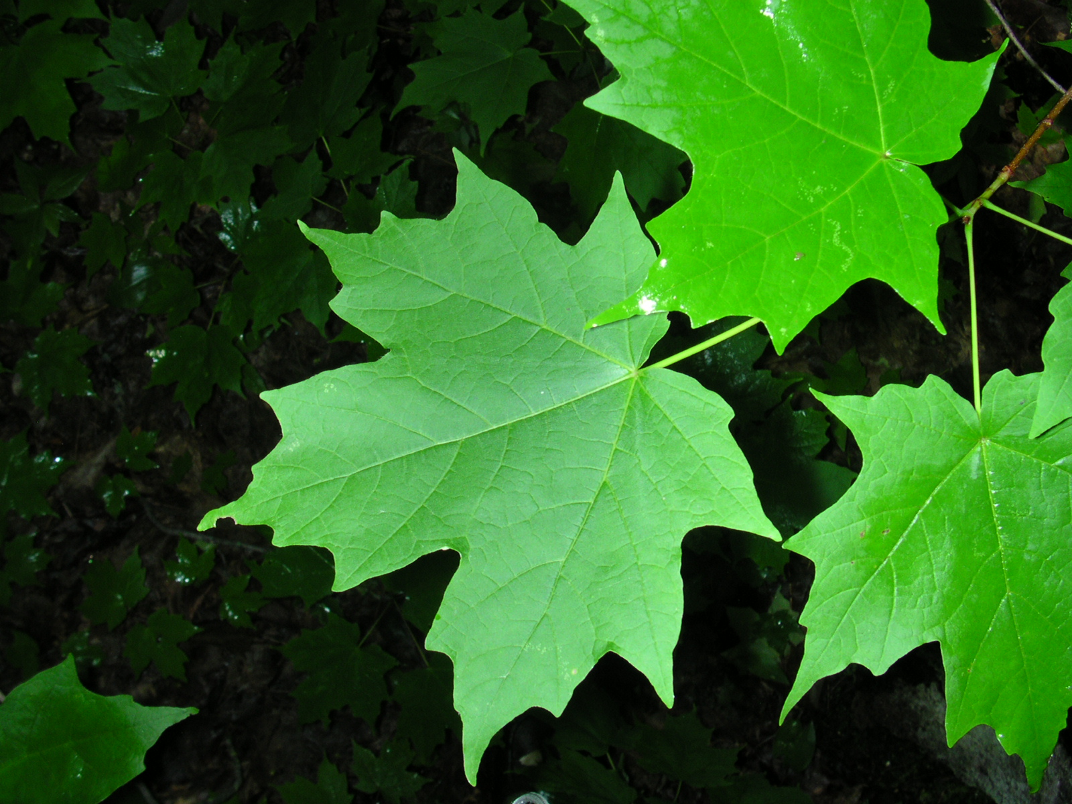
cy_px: 402
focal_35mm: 37
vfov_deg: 38.7
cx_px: 536
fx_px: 1146
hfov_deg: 50.1
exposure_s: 1/60
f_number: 4.5
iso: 100
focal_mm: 5.6
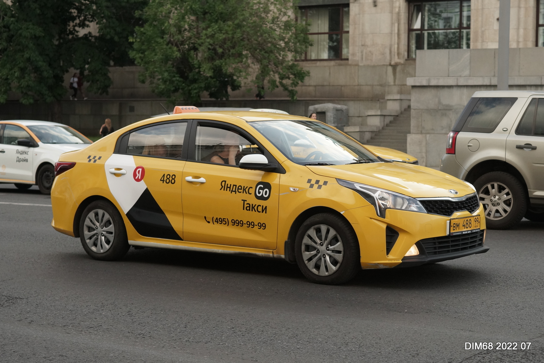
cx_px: 272
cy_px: 182
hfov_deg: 39.6
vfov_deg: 27.0
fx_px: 756
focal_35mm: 50
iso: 800
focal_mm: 50
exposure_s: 1/1000
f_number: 4.5
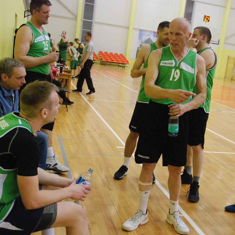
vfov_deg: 36.8
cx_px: 145
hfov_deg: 36.6
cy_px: 118
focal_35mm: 46
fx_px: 353
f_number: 5
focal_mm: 24
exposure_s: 1/100
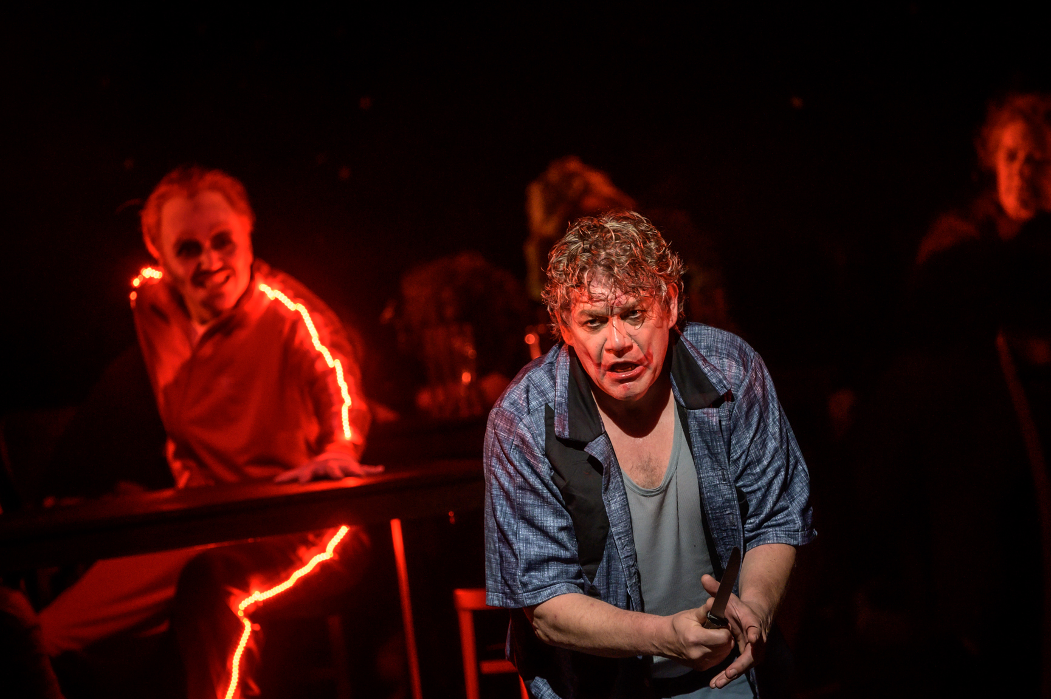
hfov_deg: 5.9
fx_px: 10125
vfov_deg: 4.0
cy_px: 372
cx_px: 573
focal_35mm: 347
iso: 3200
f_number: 4.5
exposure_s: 1/400
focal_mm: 300
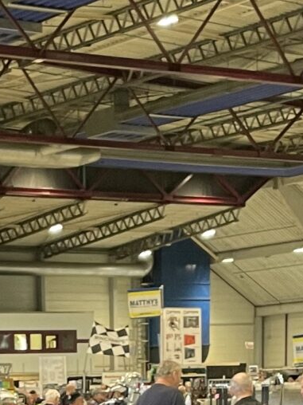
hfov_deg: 11.1
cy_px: 650
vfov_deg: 13.9
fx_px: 1529
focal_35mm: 131
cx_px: -38
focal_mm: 4.2
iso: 160
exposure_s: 1/60
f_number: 1.6
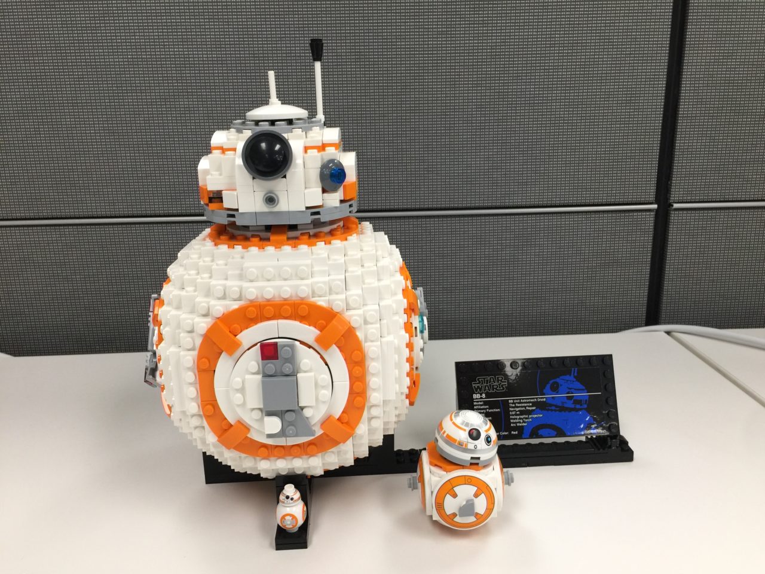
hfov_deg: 61.7
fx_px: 641
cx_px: 382
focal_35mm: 29
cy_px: 287
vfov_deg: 48.2
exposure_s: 1/15
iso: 40
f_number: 2.2
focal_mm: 4.15
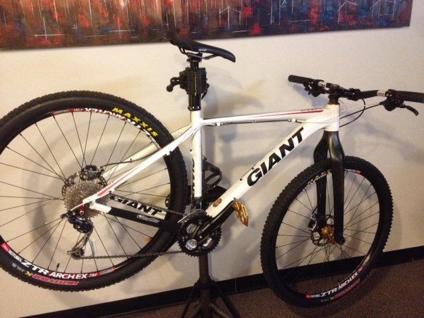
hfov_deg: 52.6
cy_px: 159
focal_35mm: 35
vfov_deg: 40.7
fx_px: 429
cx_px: 212
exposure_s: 1/15
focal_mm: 4.28
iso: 500
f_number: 2.4
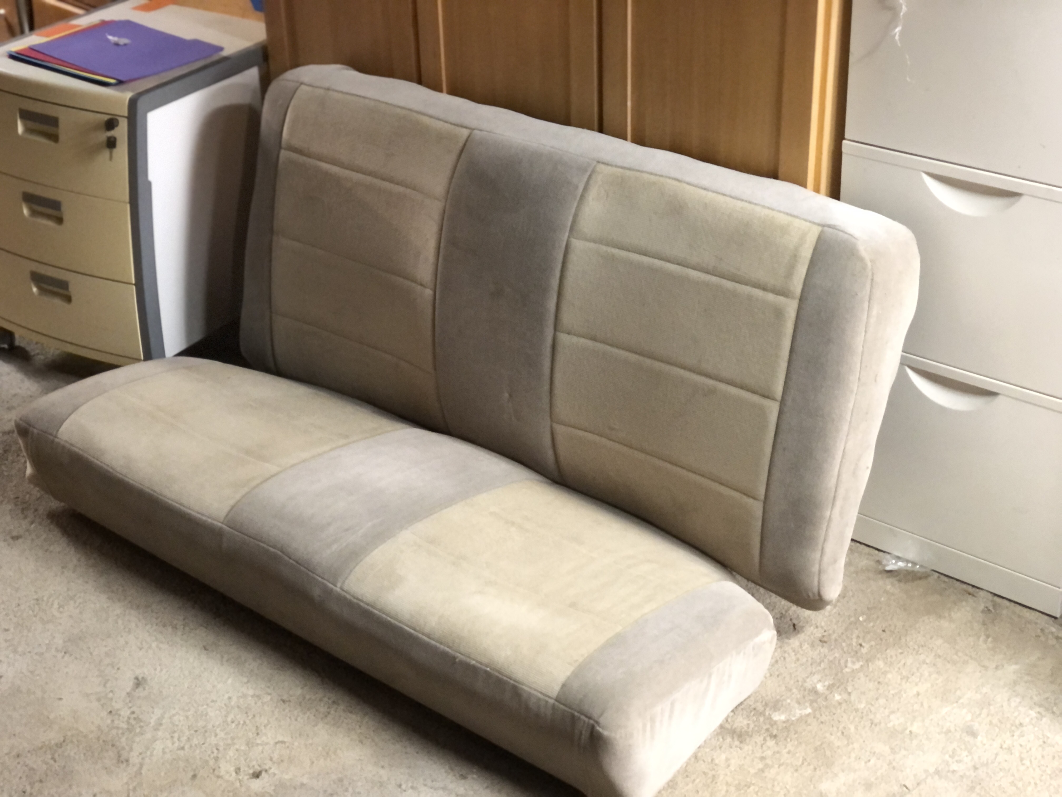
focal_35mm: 57
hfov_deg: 33.8
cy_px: 398
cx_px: 531
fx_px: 1749
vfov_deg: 25.7
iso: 400
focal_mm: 6.6
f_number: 2.8
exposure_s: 1/30
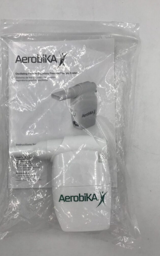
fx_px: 209
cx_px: 70
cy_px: 128
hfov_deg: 41.7
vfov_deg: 62.9
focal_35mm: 30
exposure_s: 1/139
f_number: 1.8
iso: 20
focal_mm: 3.99
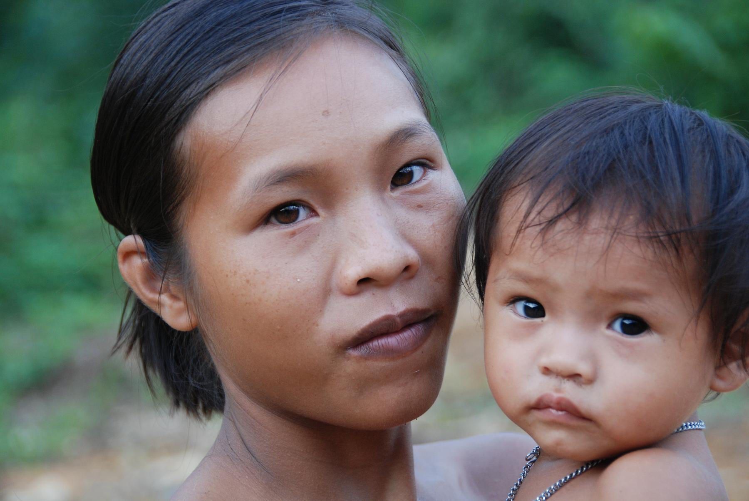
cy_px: 250
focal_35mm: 142
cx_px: 374
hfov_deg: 14.4
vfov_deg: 9.7
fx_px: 2968
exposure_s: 1/80
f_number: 5.3
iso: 400
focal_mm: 95
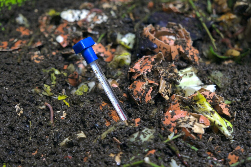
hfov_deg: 46.4
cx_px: 126
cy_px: 84
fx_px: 293
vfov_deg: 31.9
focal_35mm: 42
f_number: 3.2
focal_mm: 27.7
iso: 1000
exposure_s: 1/25
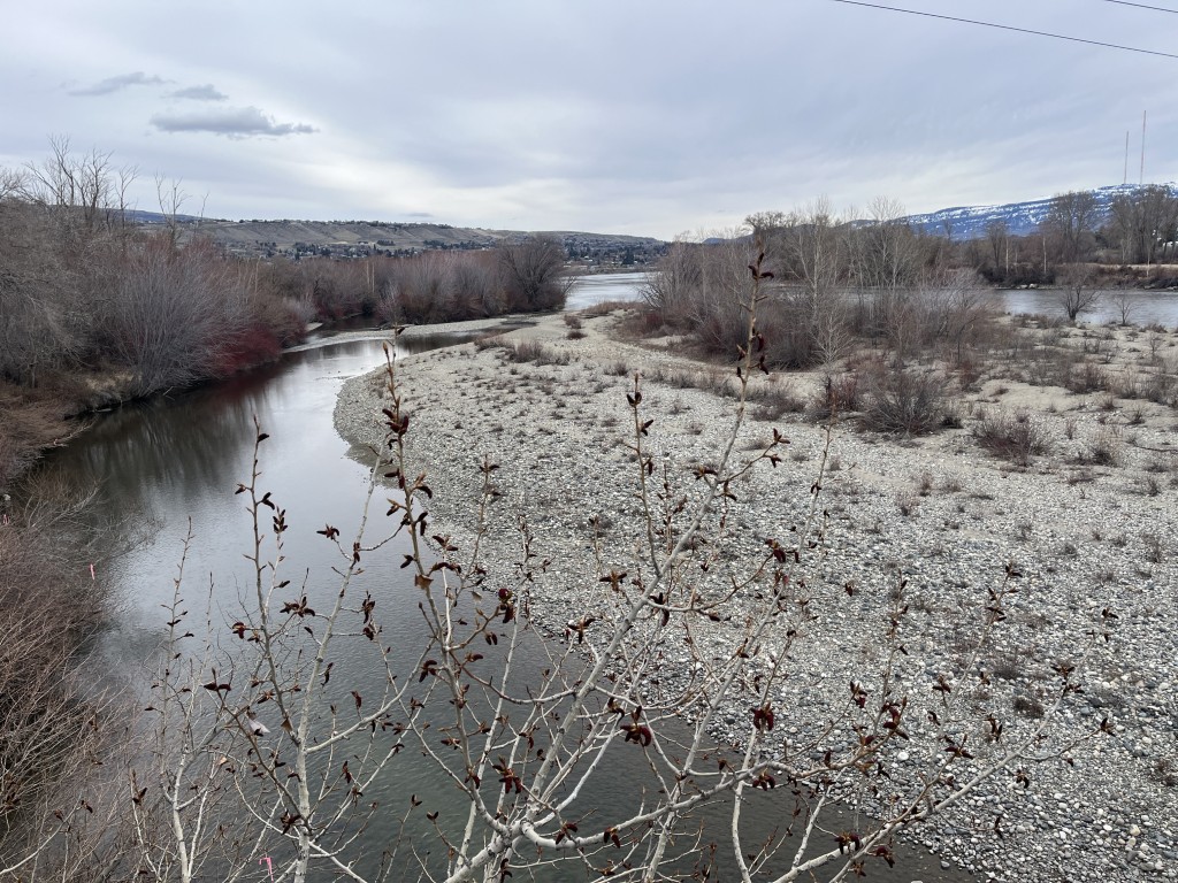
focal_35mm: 26
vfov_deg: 53.1
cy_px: 442
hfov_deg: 67.3
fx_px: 885
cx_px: 589
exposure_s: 1/2571
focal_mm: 5.1
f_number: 1.6
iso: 50
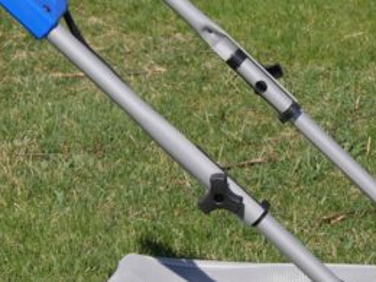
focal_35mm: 198
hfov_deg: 10.0
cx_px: 256
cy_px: 165
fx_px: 2151
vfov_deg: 7.5
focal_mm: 46
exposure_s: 1/500
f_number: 8
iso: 200
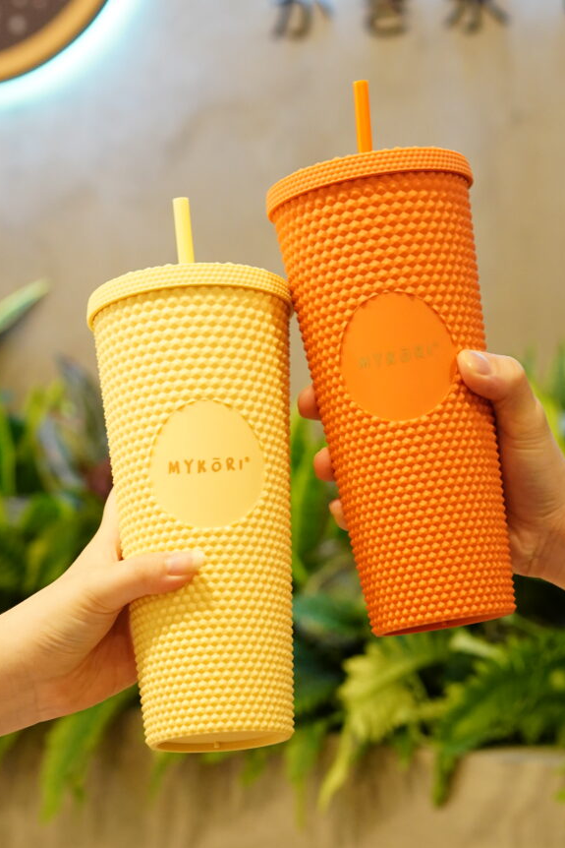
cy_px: 433
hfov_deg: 14.0
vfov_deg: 20.8
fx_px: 2306
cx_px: 292
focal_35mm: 98
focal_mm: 55
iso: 2500
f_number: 4
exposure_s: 1/60
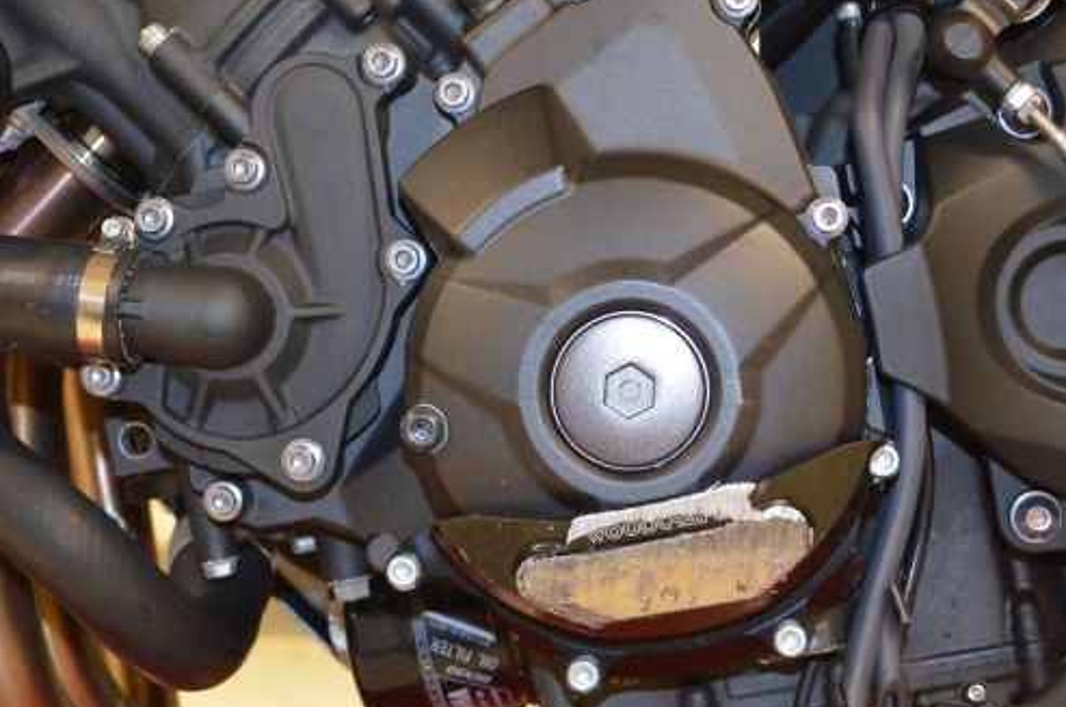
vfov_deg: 18.6
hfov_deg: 27.7
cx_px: 519
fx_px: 2158
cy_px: 426
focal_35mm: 73
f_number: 4.5
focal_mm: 30
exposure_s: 1/60
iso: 2200
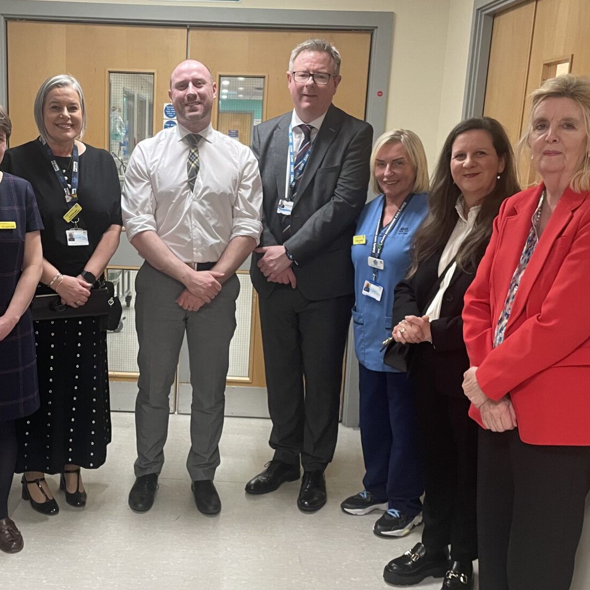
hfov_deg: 38.6
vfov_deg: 39.2
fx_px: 829
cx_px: 179
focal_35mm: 43
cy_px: 306
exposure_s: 1/50
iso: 400
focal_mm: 4.2
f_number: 1.6
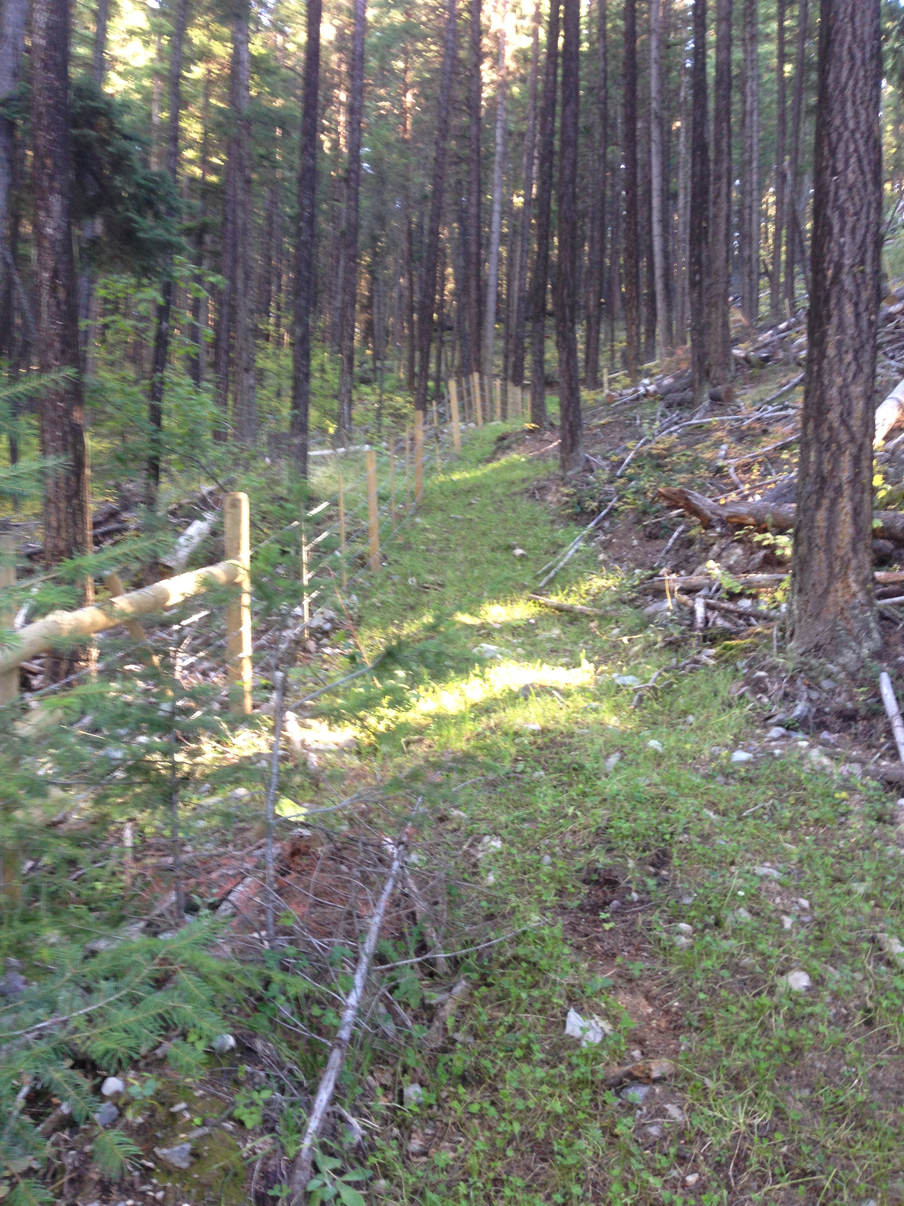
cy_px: 603
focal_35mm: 33
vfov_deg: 55.4
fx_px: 1149
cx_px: 452
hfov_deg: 42.9
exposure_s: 1/20
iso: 80
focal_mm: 4.12
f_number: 2.4
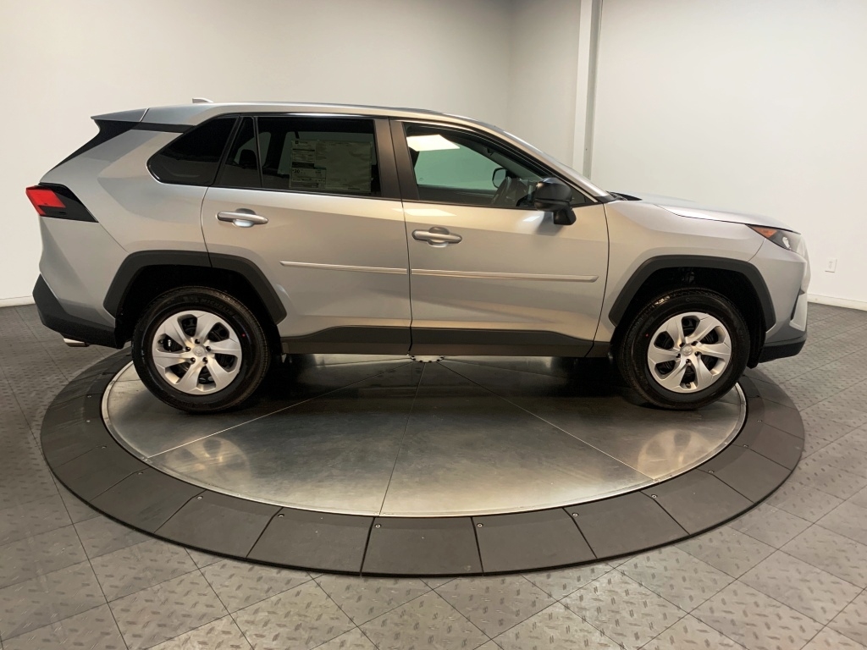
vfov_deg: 53.1
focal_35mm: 26
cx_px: 434
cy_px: 325
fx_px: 651
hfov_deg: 67.3
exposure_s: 1/60
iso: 200
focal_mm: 4.25
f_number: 1.8
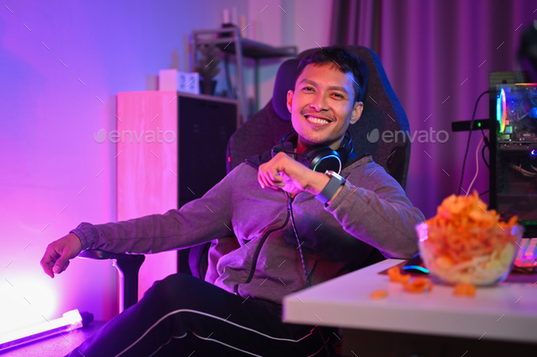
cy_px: 178
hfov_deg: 39.6
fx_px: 746
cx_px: 268
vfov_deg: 27.0
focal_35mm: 50
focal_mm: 50
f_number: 1.8
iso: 500
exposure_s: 1/100
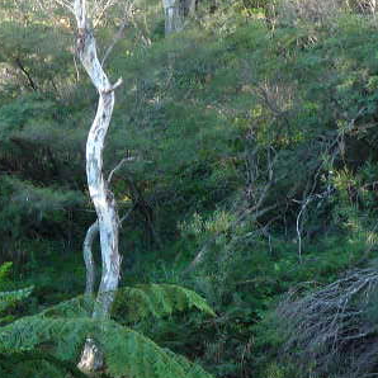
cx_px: 74
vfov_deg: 18.3
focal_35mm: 95
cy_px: 129
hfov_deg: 18.1
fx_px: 1174
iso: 160
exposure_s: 1/30
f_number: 2.8
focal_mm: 5.1
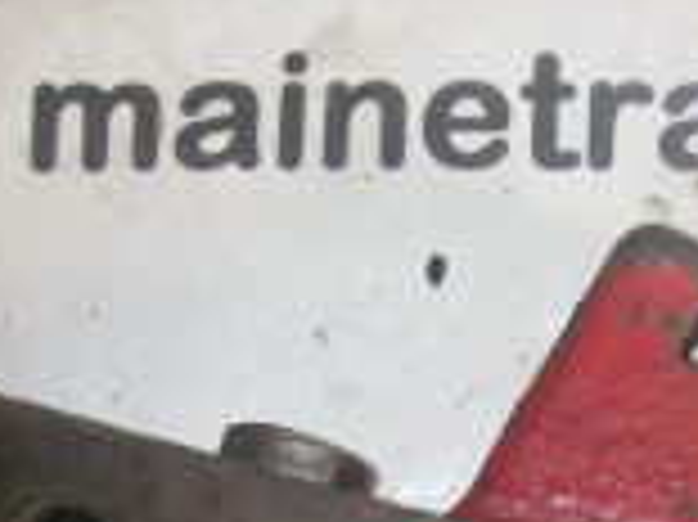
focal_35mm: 110
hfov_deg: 17.3
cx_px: 761
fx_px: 2216
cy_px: 698
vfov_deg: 13.0
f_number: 3.3
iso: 200
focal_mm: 6.3
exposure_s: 1/40
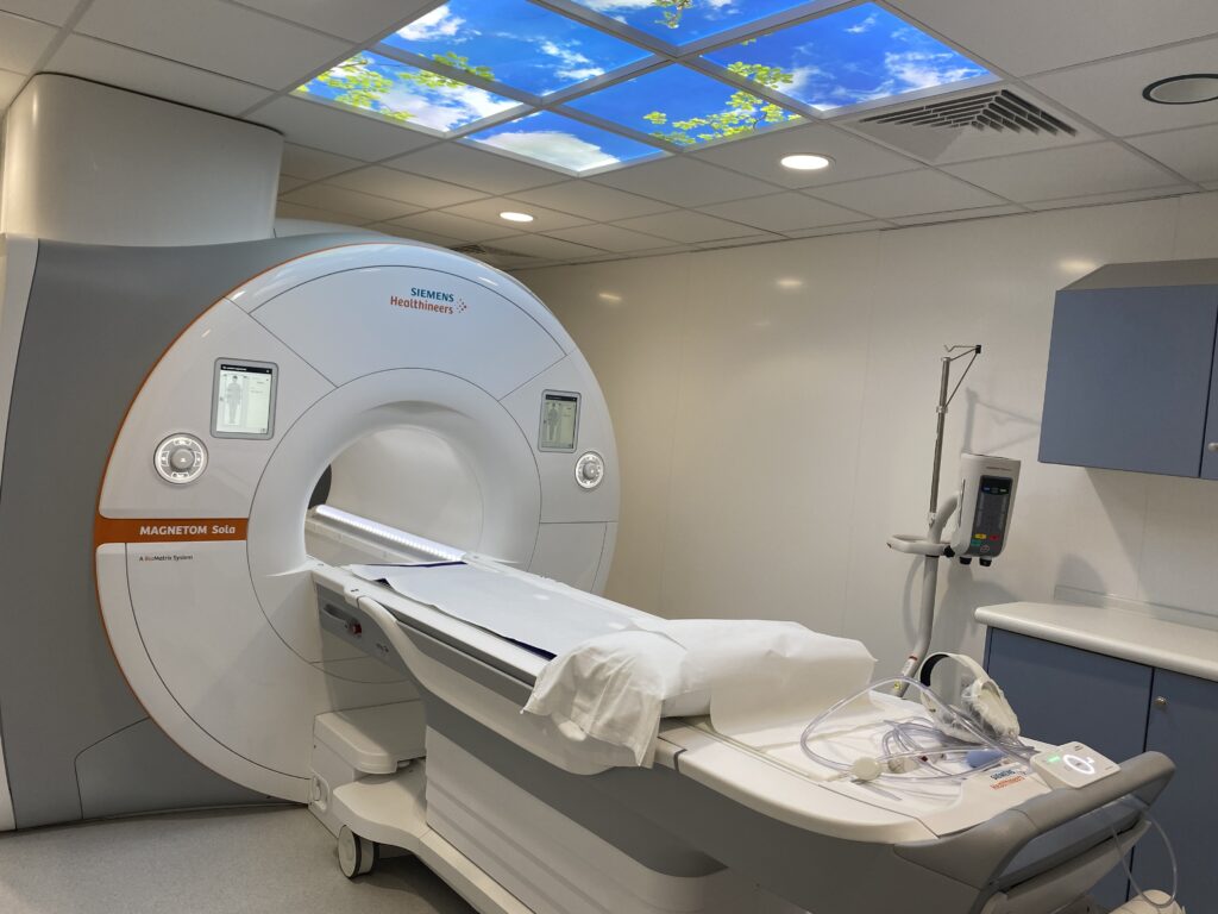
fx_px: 915
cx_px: 609
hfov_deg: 67.3
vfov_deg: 53.1
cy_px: 457
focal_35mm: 26
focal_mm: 4.25
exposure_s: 1/100
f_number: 1.8
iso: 64
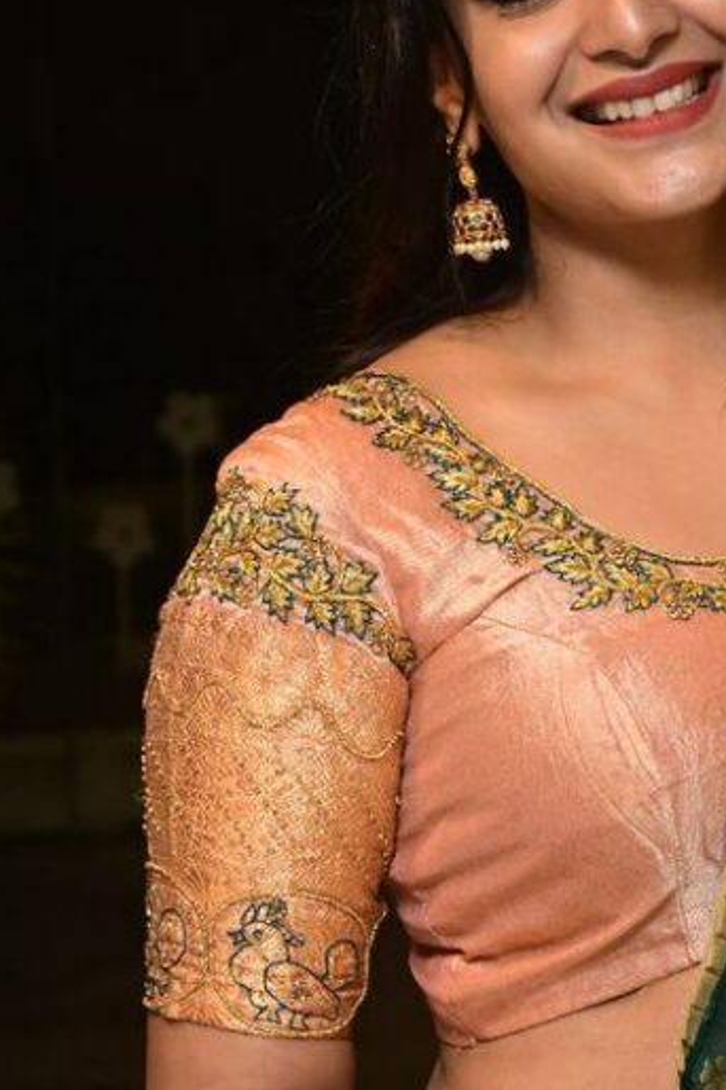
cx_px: 692
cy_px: 739
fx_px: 6750
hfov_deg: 6.1
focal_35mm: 223
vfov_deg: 9.2
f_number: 9
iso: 3200
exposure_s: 1/125
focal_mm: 110
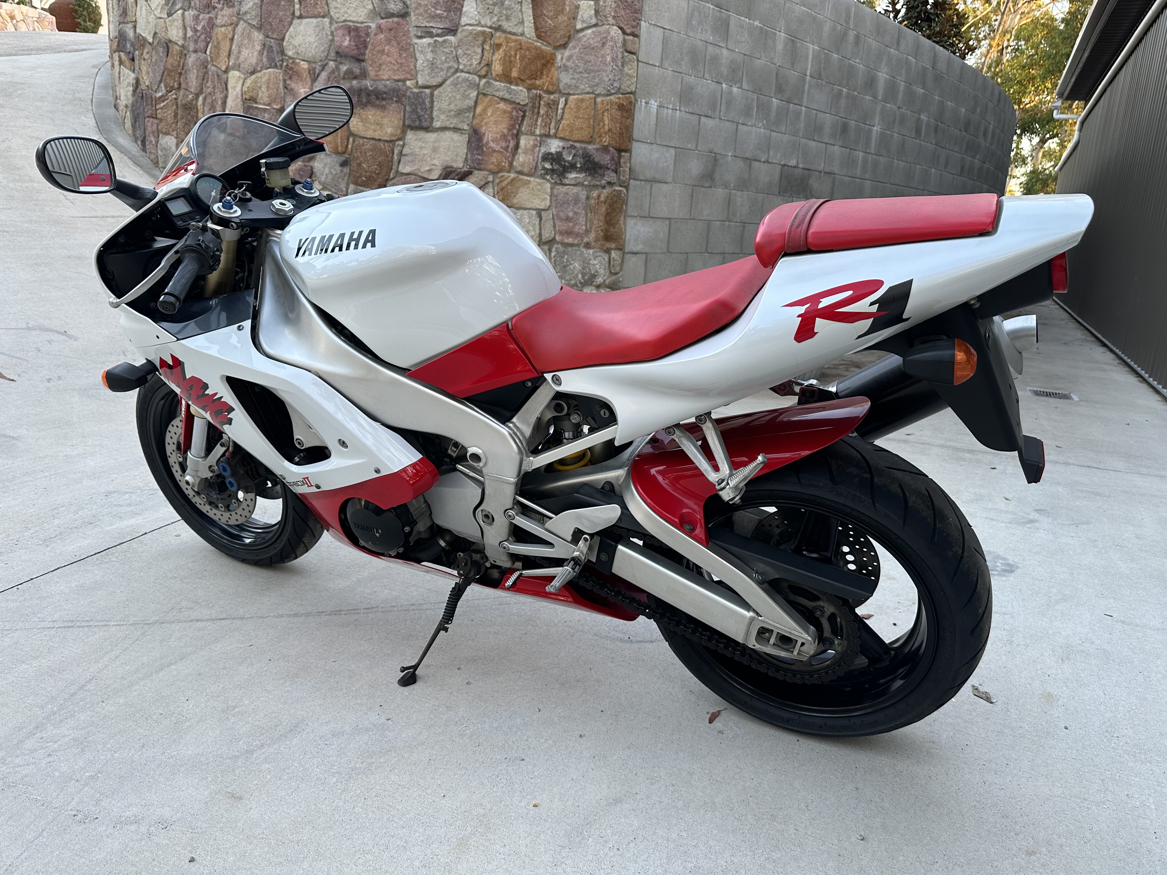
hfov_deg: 71.6
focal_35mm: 24
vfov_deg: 56.8
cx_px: 584
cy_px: 438
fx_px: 809
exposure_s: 1/121
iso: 100
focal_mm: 6.86
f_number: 1.78
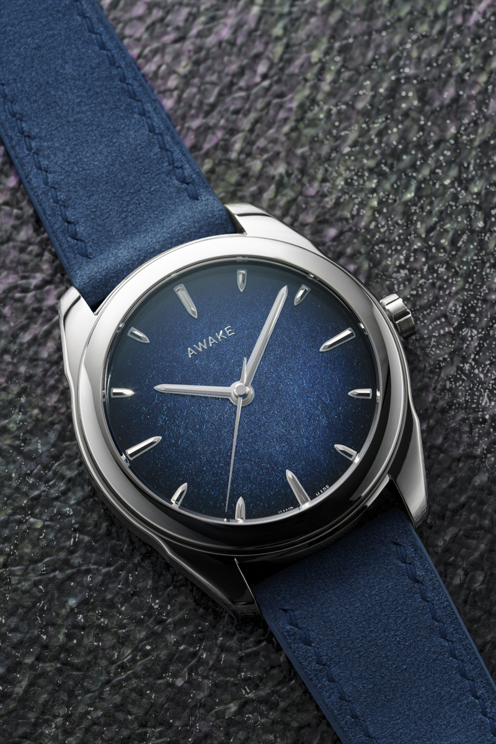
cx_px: 248
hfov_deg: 15.2
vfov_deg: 22.6
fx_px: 1860
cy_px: 372
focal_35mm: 90
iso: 200
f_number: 13
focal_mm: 90
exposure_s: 1/5
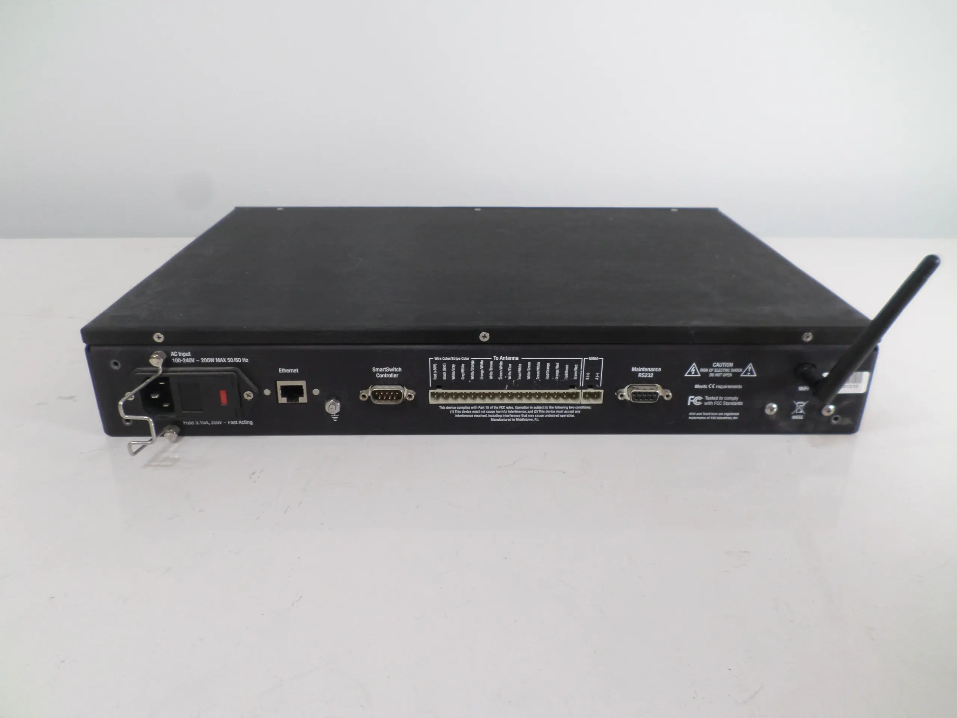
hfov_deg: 69.4
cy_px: 359
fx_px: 691
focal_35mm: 25
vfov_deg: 54.9
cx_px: 478
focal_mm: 4.5
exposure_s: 1/45
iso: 80
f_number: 2.5
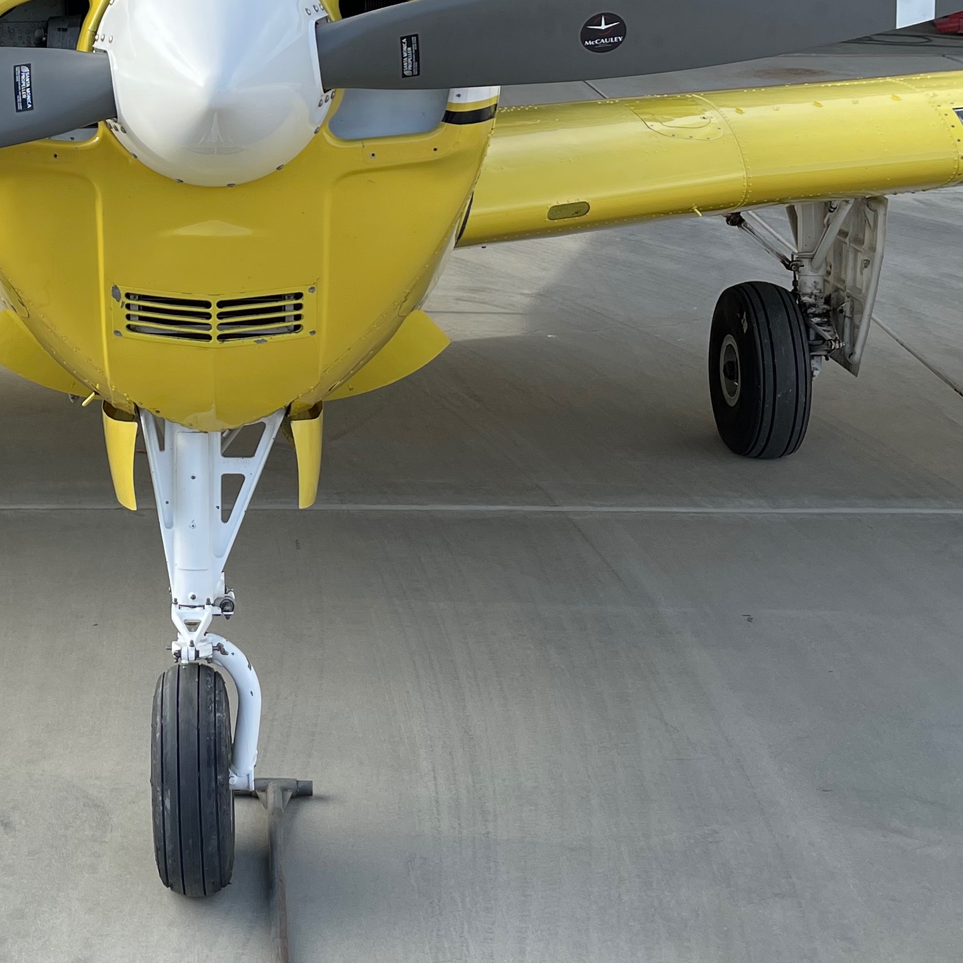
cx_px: 139
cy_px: 120
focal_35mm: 61
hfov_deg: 27.4
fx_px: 1920
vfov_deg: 27.3
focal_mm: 5.1
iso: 32
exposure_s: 1/1353
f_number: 1.6
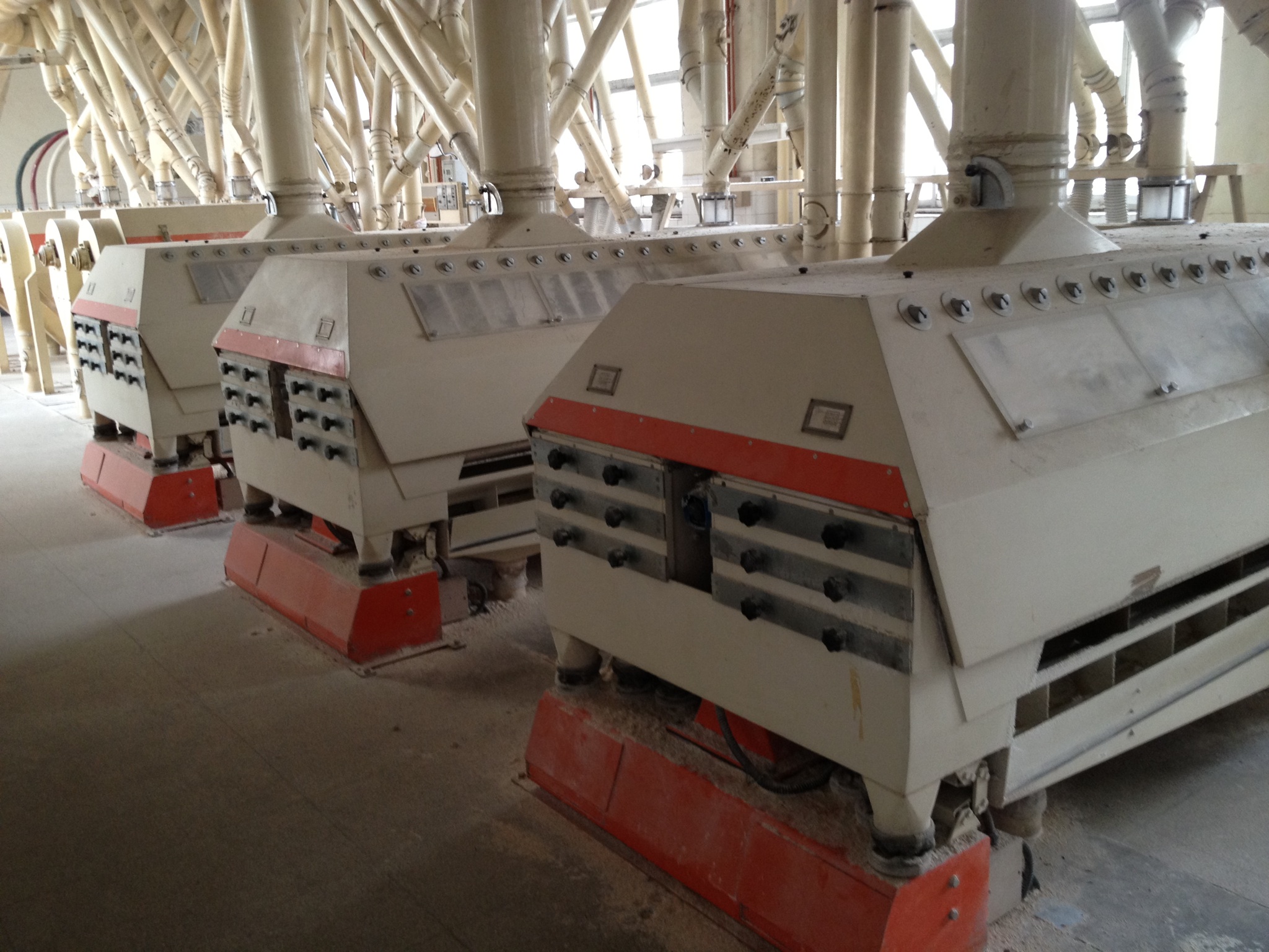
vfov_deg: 40.7
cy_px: 476
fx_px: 1283
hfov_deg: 52.6
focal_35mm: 35
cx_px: 634
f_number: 2.4
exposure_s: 1/20
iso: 125
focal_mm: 4.28
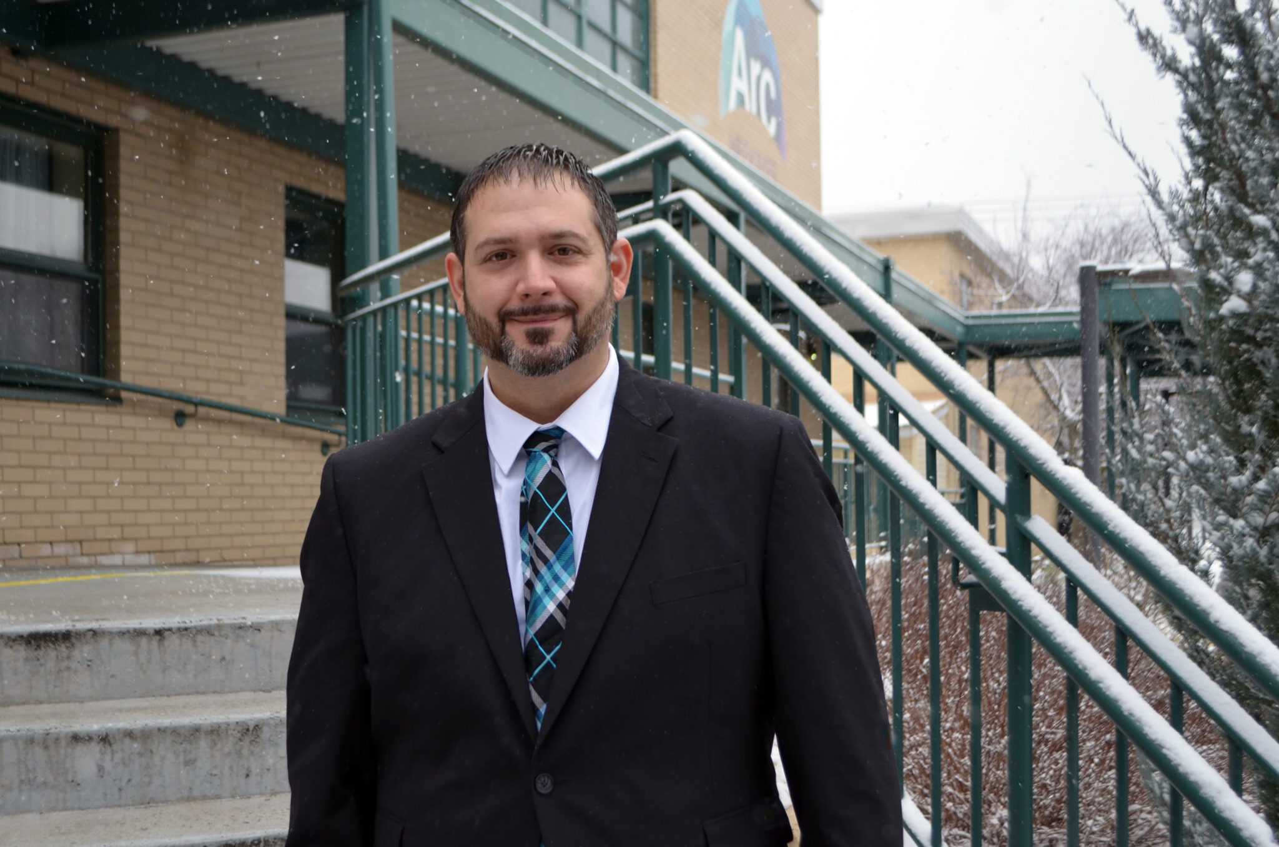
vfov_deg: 34.1
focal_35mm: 39
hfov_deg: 49.6
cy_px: 424
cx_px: 640
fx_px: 1383
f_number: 4.2
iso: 400
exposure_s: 1/500
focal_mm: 26
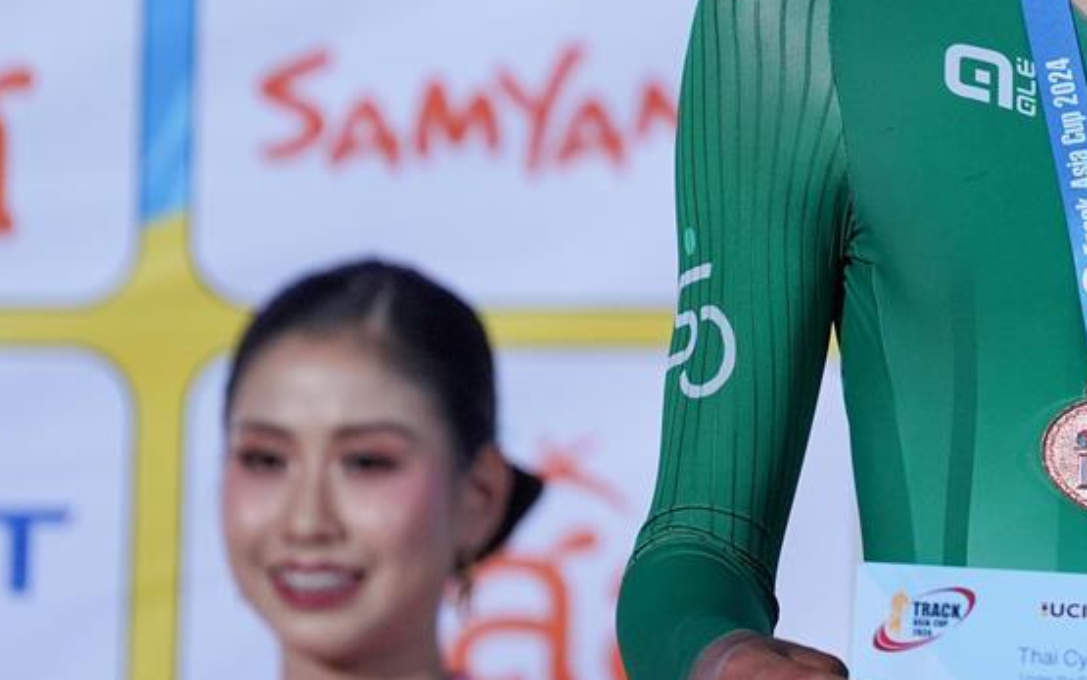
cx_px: 1361
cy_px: -51
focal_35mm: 588
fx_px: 17421
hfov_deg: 3.6
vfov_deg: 2.2
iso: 1000
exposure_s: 1/640
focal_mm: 200
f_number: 2.8
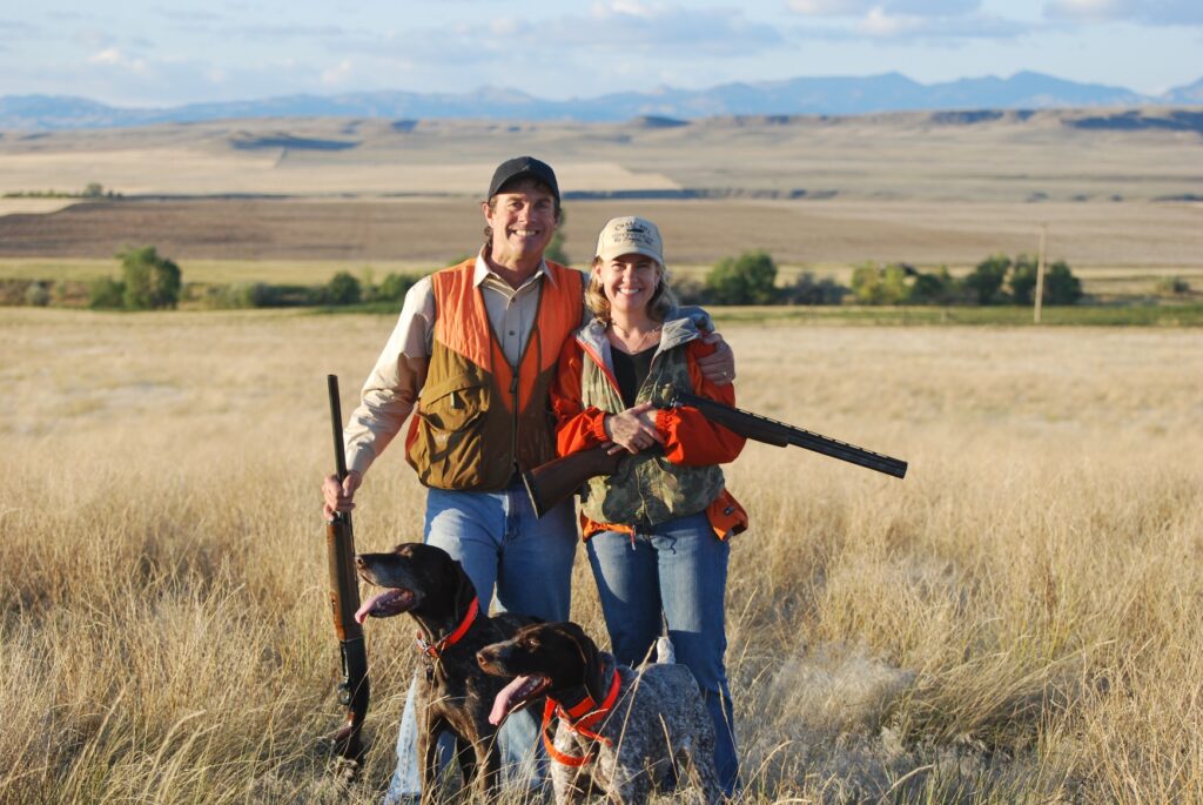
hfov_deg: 18.2
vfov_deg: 12.2
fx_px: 3763
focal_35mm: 112
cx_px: 602
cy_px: 402
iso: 200
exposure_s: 1/400
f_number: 4.8
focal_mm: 75
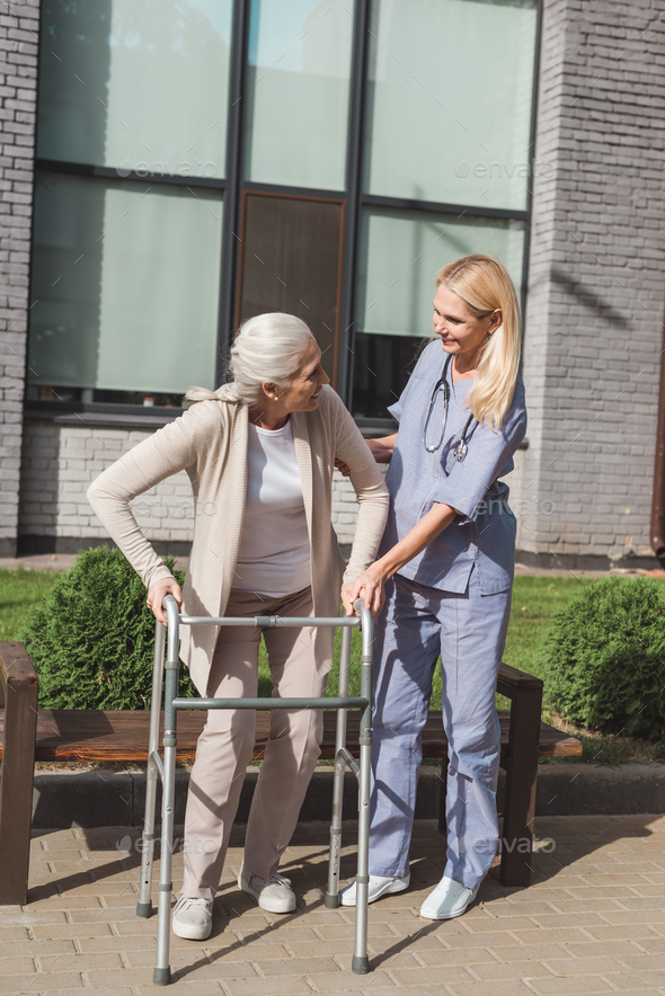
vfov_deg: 39.6
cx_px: 332
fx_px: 1384
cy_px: 498
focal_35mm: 50
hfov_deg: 27.0
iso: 100
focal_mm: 50
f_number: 4
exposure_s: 1/1250
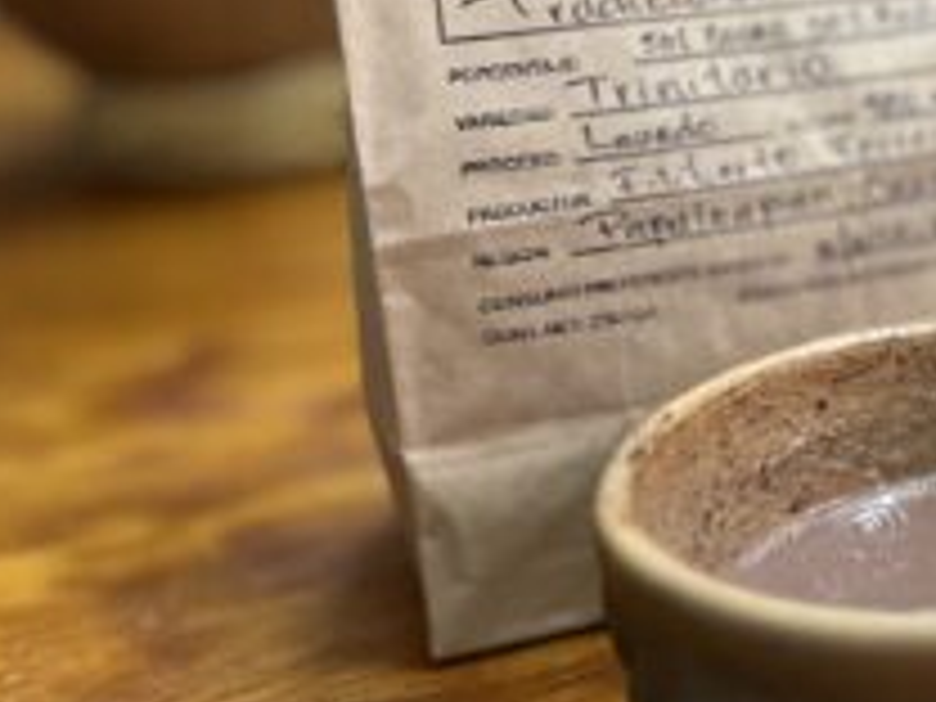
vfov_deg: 19.4
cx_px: 1251
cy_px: 99
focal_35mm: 75
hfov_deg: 22.8
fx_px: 2028
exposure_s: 1/60
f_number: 1.6
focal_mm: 5.1
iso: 320
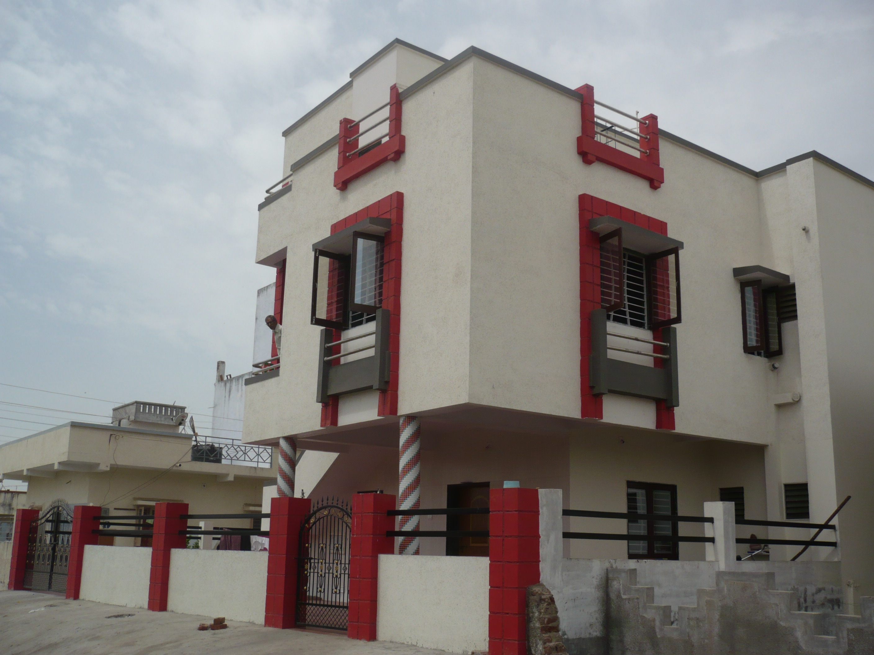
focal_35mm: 36
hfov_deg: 51.4
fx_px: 909
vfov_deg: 39.7
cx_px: 437
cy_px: 328
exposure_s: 1/400
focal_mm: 6
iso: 100
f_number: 8
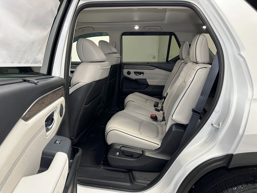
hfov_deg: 71.6
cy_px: 96
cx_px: 128
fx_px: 178
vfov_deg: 56.8
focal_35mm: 24
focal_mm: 6.86
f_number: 1.78
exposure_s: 1/60
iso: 500
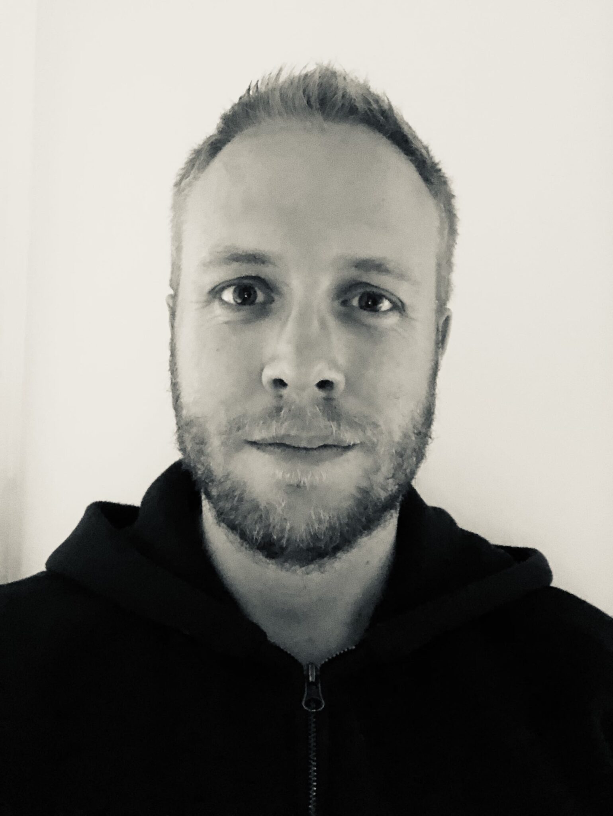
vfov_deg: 56.8
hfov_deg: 44.2
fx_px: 755
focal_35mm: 32
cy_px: 408
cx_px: 306
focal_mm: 2.87
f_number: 2.2
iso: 1250
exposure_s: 1/15
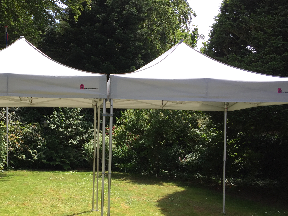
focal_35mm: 46
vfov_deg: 31.5
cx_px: 96
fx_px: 383
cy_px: 123
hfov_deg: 40.7
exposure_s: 1/719
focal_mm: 4.15
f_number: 2.2
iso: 32
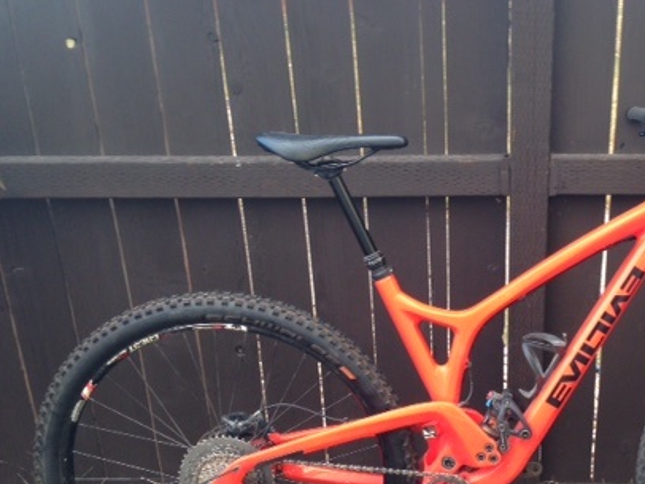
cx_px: 507
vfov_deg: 27.7
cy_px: 365
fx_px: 969
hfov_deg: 35.7
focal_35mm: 52
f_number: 2.4
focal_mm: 4.12
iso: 50
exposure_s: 1/40
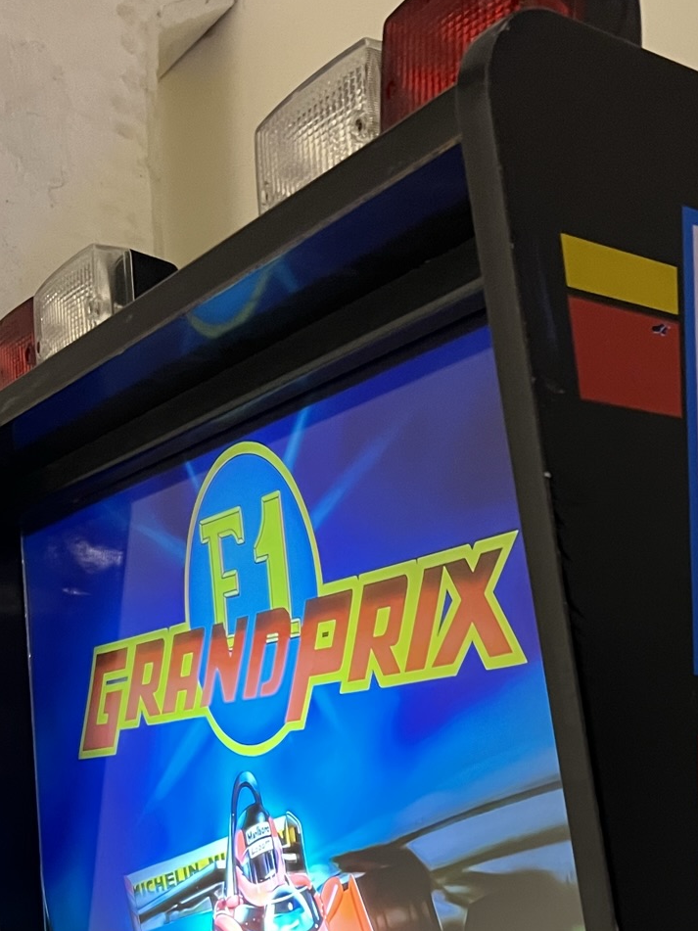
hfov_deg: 25.1
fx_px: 1506
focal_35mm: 56
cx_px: 657
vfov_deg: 31.6
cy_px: 943
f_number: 1.5
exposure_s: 1/33
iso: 400
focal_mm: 5.7
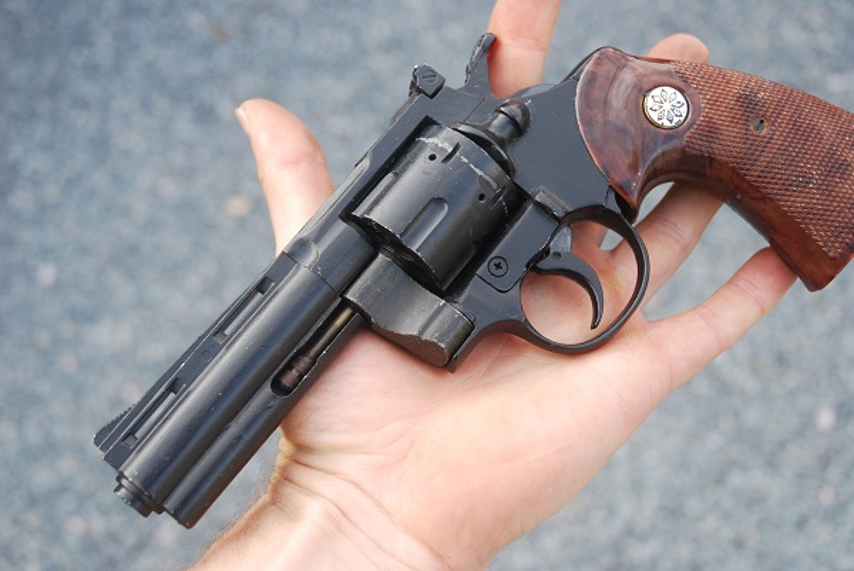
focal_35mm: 57
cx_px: 427
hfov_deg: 35.0
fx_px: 1353
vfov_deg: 23.8
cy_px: 286
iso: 200
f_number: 5
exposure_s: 1/100
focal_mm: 38
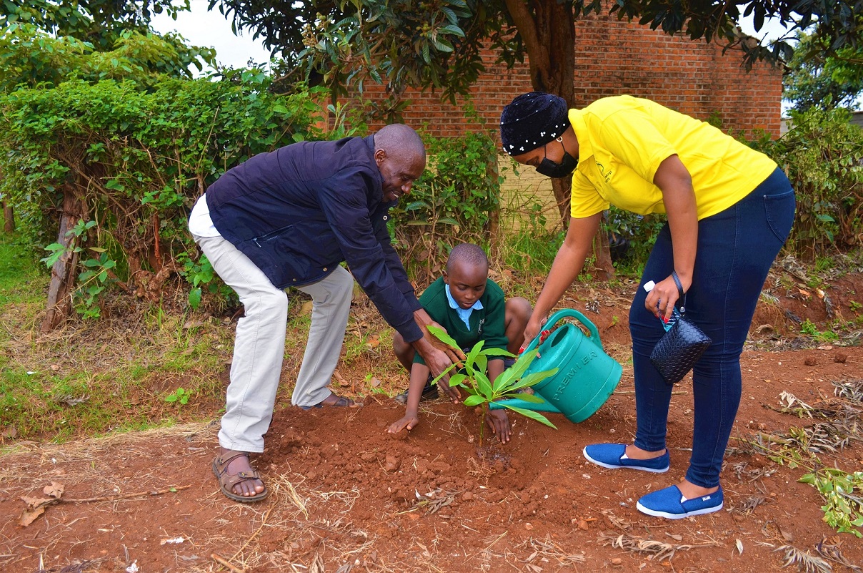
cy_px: 286
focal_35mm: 34
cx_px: 432
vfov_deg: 38.2
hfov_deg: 55.2
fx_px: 826
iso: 140
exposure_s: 1/250
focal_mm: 23
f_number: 4
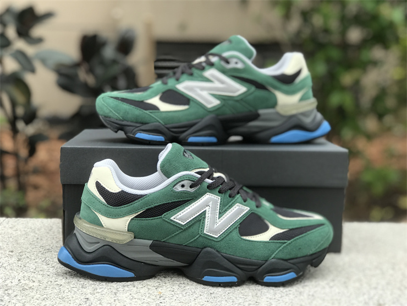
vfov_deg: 25.7
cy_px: 153
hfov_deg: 33.8
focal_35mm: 57
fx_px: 670
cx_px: 204
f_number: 2.8
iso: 25
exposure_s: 1/100
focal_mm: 6.6
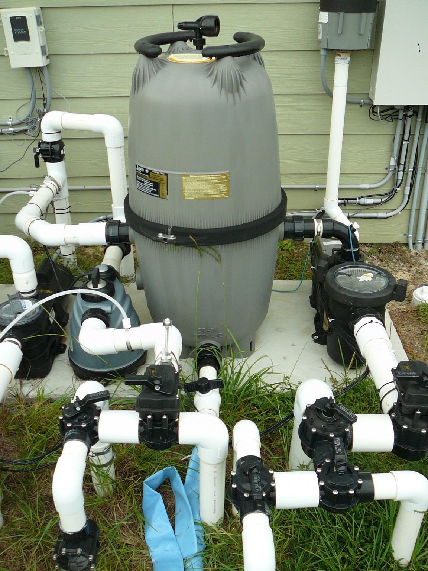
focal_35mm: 35
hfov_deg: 40.7
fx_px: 577
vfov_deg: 52.6
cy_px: 286
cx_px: 214
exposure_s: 1/320
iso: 80
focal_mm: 5.2
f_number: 2.8
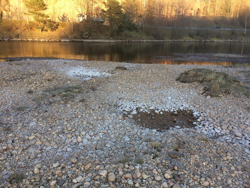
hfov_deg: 61.7
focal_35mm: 29
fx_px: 209
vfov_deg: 48.2
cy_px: 94
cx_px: 125
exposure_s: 1/126
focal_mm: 4.15
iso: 32
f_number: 2.2
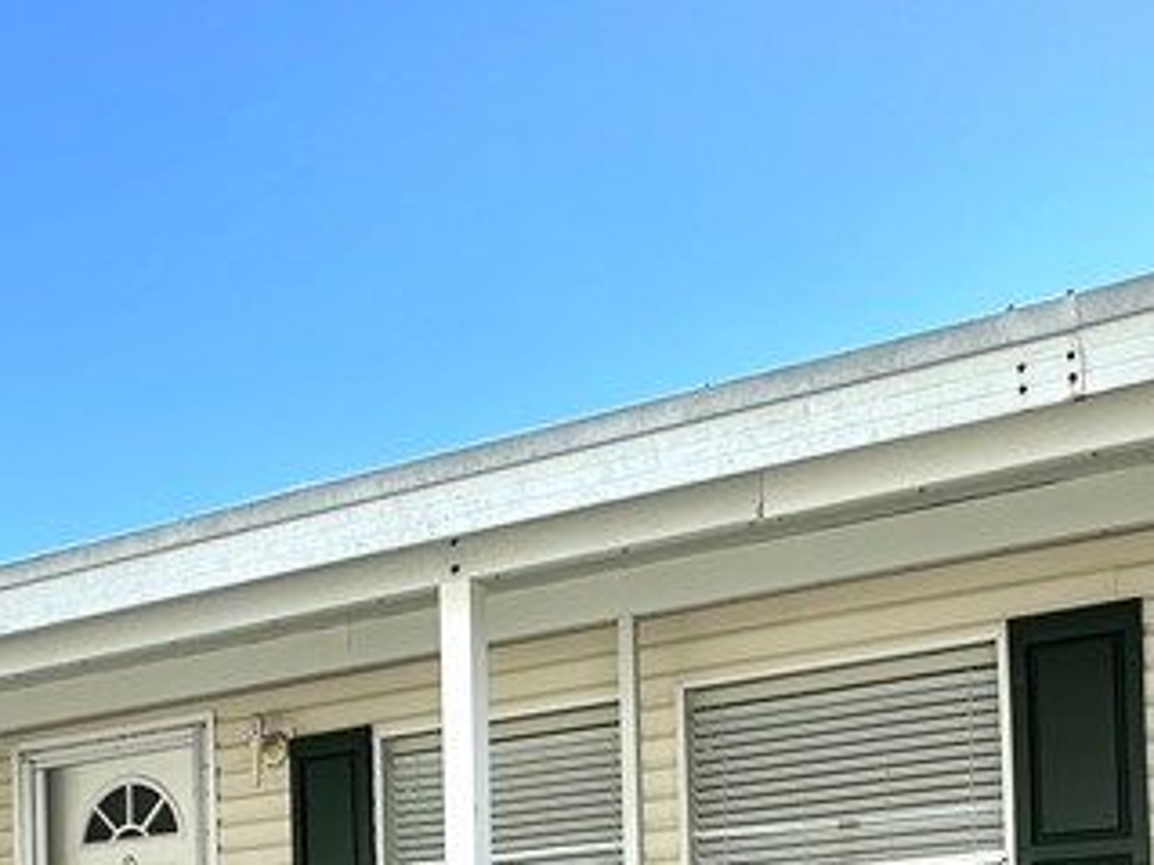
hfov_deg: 41.9
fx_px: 1500
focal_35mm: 45
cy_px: 1042
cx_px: 459
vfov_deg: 28.0
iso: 40
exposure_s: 1/1114
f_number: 2.2
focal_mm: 2.22
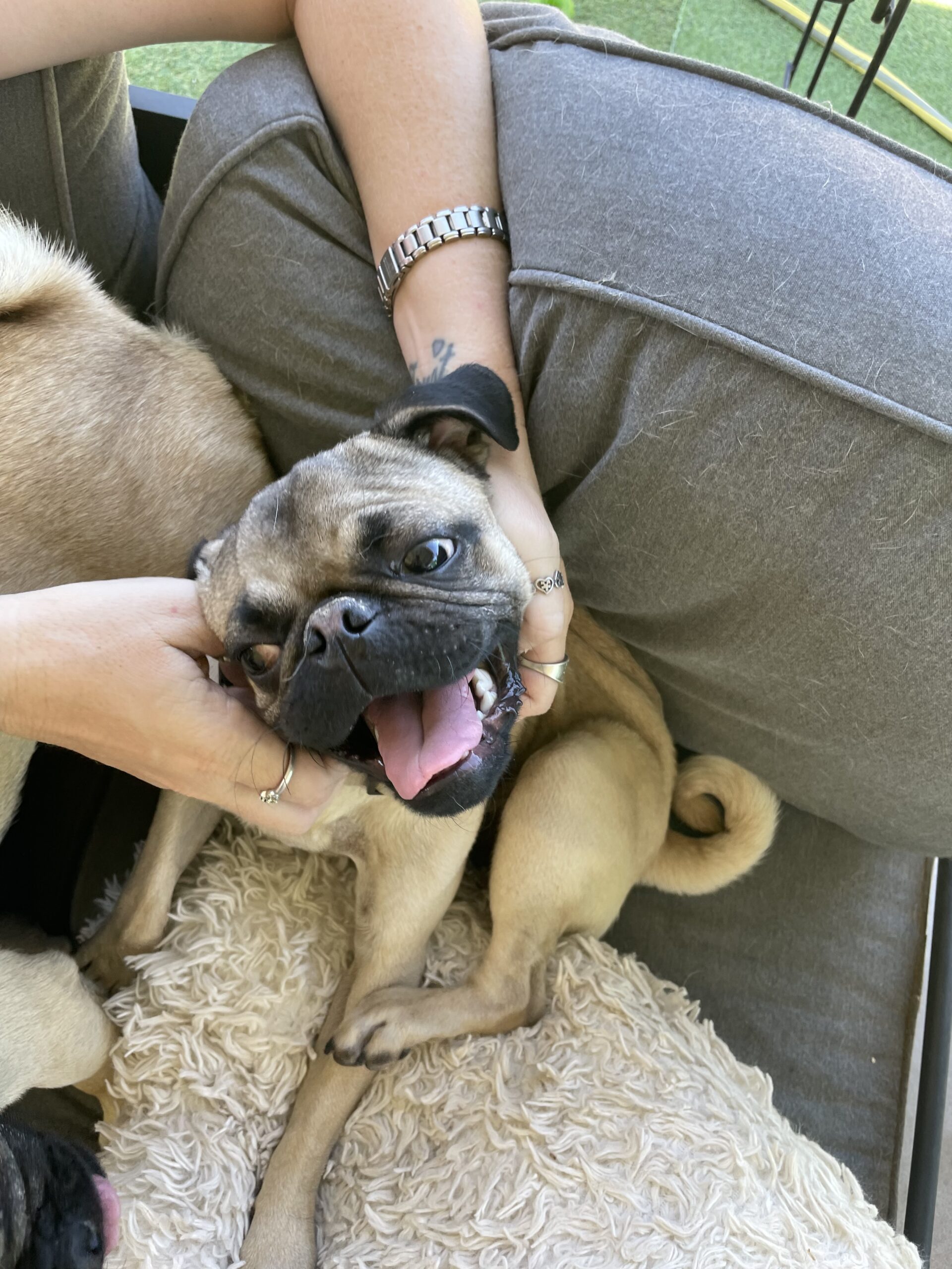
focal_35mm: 26
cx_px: 476
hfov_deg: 53.1
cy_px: 634
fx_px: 953
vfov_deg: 67.3
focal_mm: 4.2
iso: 40
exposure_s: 1/121
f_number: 1.6
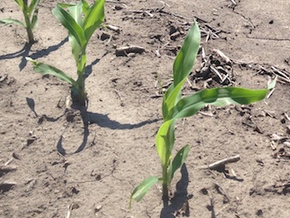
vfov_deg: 18.9
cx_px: 248
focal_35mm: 76
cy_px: -4
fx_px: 637
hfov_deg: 25.0
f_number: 2.4
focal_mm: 4.12
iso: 50
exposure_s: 1/1205
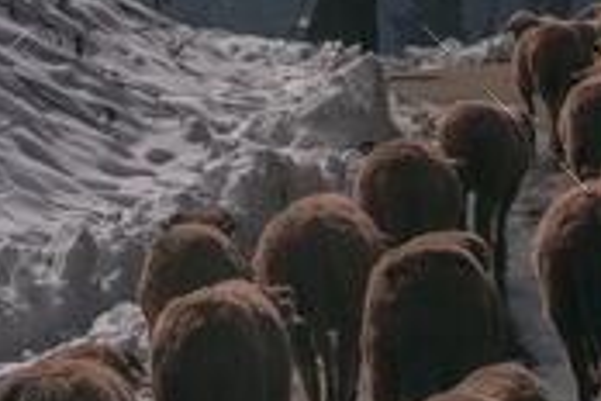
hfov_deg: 13.1
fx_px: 2554
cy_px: -9
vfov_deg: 8.9
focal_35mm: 153
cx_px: 729
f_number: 4
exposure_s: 1/4000
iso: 400
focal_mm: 30
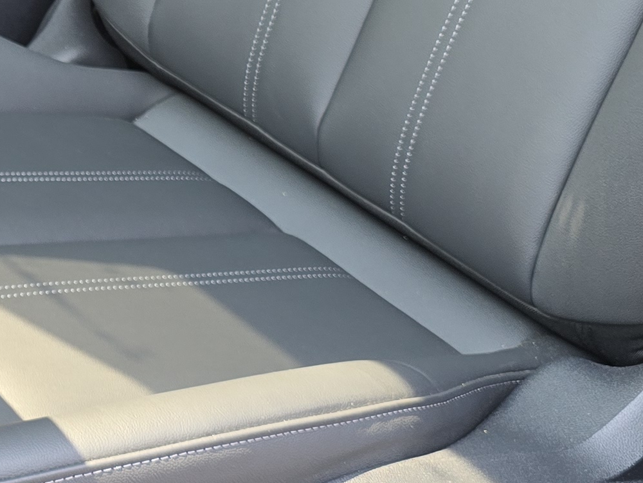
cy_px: 80
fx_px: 1709
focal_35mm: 92
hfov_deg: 19.7
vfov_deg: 15.9
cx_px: -185
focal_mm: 6.3
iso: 50
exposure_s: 1/180
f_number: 1.7
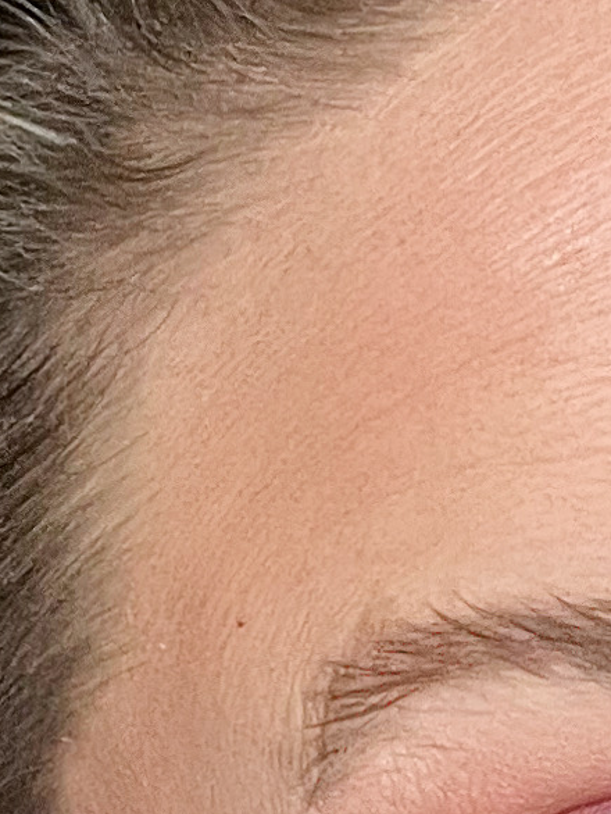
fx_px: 3716
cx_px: 722
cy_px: 1143
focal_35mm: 158
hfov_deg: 9.3
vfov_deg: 12.0
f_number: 2.2
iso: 125
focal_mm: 2.71
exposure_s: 1/60
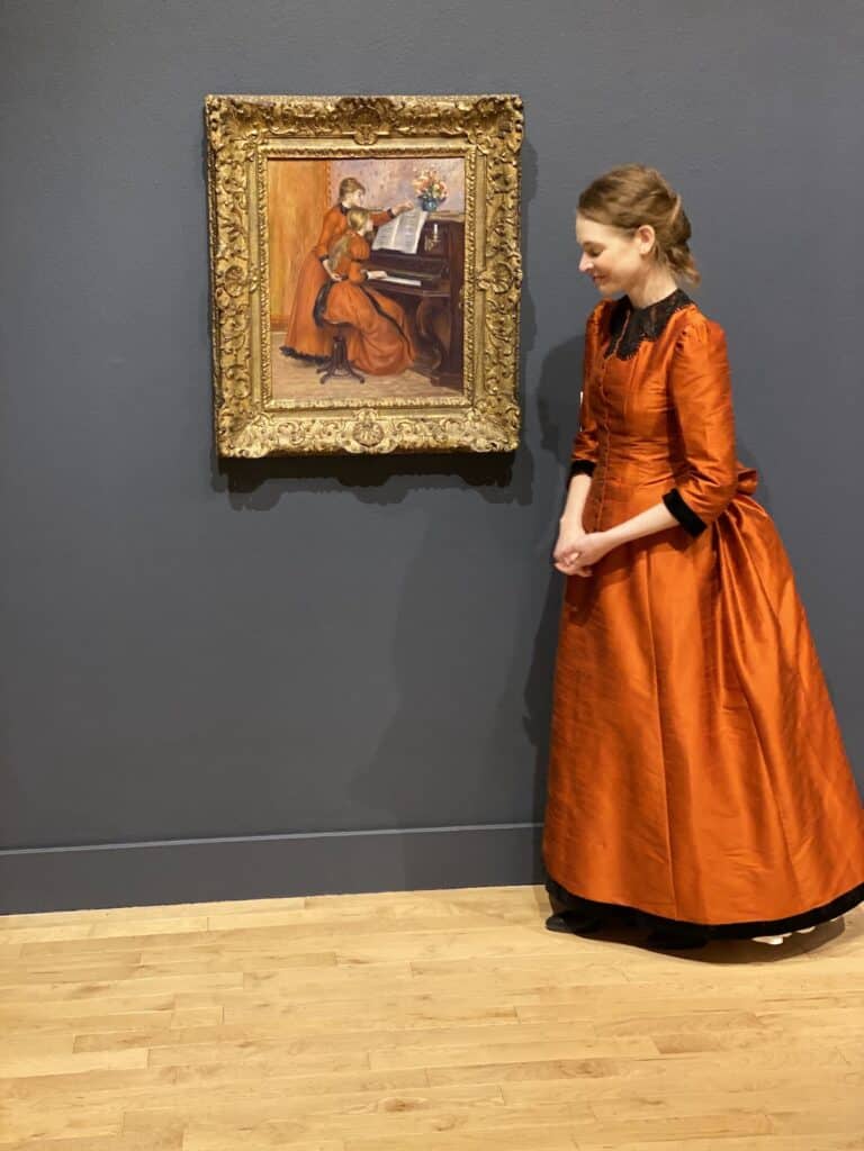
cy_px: 576
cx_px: 432
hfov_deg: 28.0
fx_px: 1731
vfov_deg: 36.8
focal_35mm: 52
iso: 400
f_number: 2
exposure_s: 1/40
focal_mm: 6
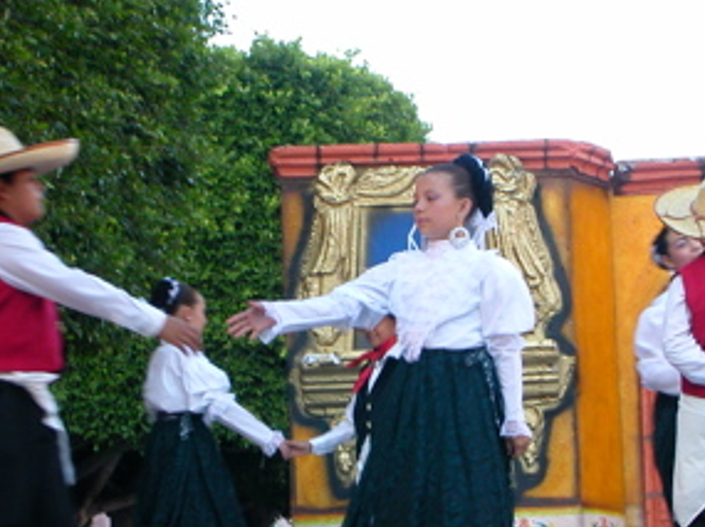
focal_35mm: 156
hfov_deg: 12.7
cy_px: 369
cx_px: 406
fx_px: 3173
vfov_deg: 9.5
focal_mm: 16.8
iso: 100
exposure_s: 1/36.5
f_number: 4.8
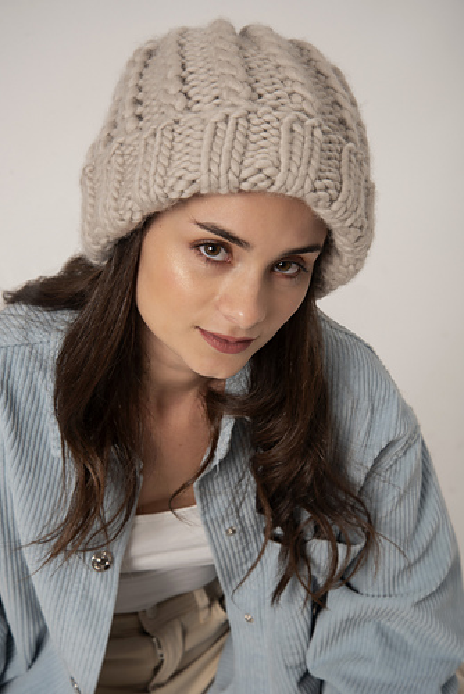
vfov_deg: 23.9
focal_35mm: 85
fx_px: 1641
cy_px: 347
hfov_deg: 16.1
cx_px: 232
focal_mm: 85
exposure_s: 1/160
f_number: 8
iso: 160
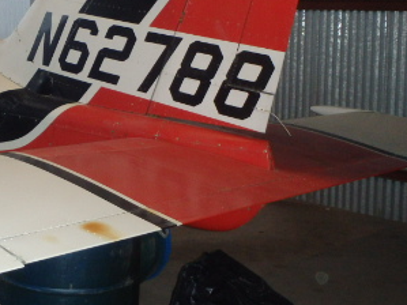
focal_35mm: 60
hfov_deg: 30.7
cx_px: 35
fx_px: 705
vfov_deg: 23.9
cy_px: 45
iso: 500
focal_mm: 5
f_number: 3.9
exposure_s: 1/30
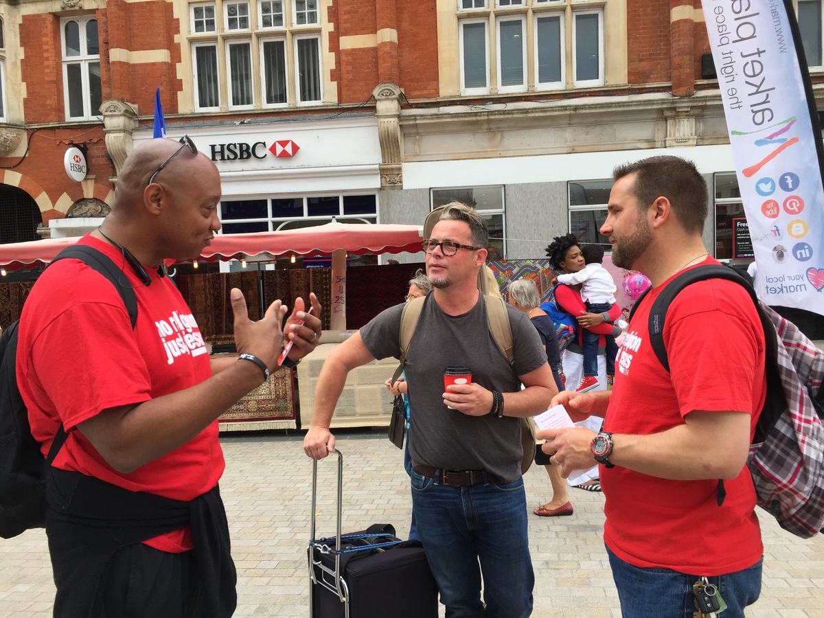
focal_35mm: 29
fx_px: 690
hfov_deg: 61.7
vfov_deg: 48.2
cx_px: 412
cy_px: 309
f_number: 2.2
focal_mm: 4.15
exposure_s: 1/520
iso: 32
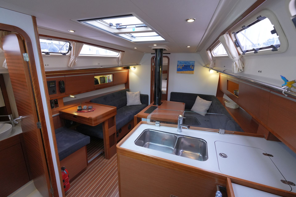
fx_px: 136
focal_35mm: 16
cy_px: 98
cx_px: 148
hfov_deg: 95.0
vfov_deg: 72.0
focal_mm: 11
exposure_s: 1/160
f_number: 4
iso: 1250
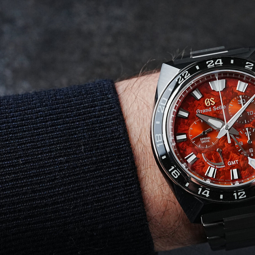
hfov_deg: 21.8
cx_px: 219
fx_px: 650
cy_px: 147
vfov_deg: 22.2
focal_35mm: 78
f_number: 10
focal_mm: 50
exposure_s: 1/100
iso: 1600
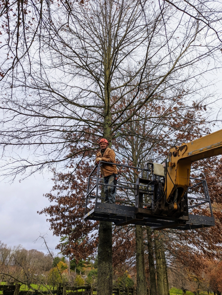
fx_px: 205
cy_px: 148
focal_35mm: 24
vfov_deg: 71.5
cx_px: 111
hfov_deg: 56.9
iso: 50
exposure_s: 1/1433
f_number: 1.85
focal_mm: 6.81
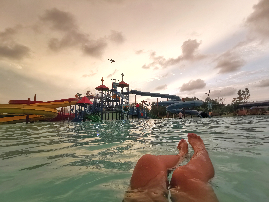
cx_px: 134
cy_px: 101
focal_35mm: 16
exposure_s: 1/100
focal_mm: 2.35
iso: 80
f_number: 2.2
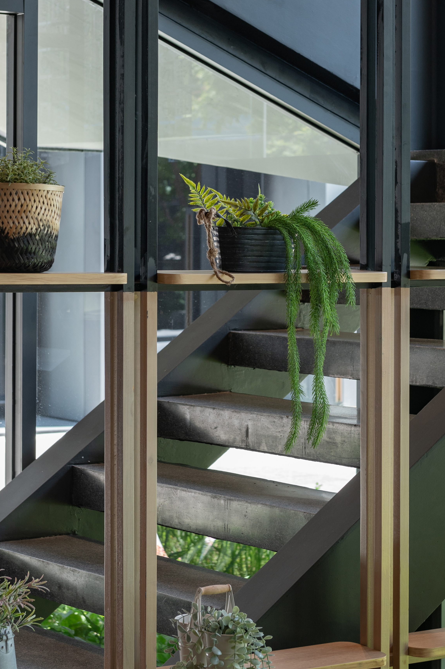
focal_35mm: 107
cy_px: 211
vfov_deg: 19.0
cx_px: 283
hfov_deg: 12.8
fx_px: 1986
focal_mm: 62
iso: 200
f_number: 5.6
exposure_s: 1/25
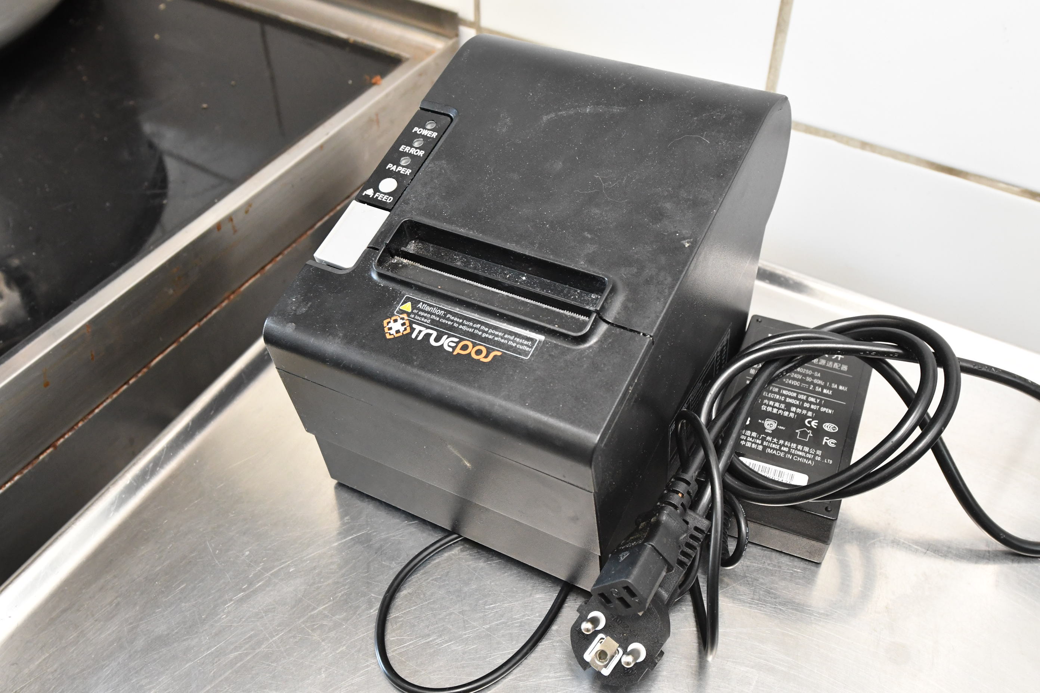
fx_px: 1040
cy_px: 346
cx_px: 520
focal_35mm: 36
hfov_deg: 53.1
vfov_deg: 36.9
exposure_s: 1/60
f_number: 6.3
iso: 2500
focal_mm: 24
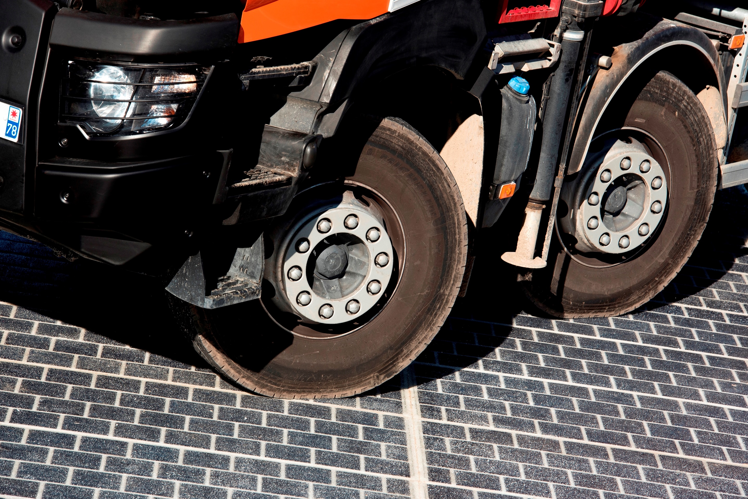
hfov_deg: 13.2
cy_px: 250
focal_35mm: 155
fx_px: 3220
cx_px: 374
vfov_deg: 8.9
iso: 320
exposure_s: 1/640
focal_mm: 155
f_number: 10
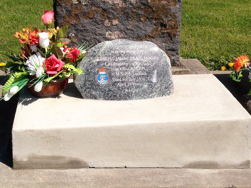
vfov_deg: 42.9
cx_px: 126
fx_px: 239
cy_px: 94
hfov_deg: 55.4
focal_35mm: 33
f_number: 2.4
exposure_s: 1/2169
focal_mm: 4.12
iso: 50
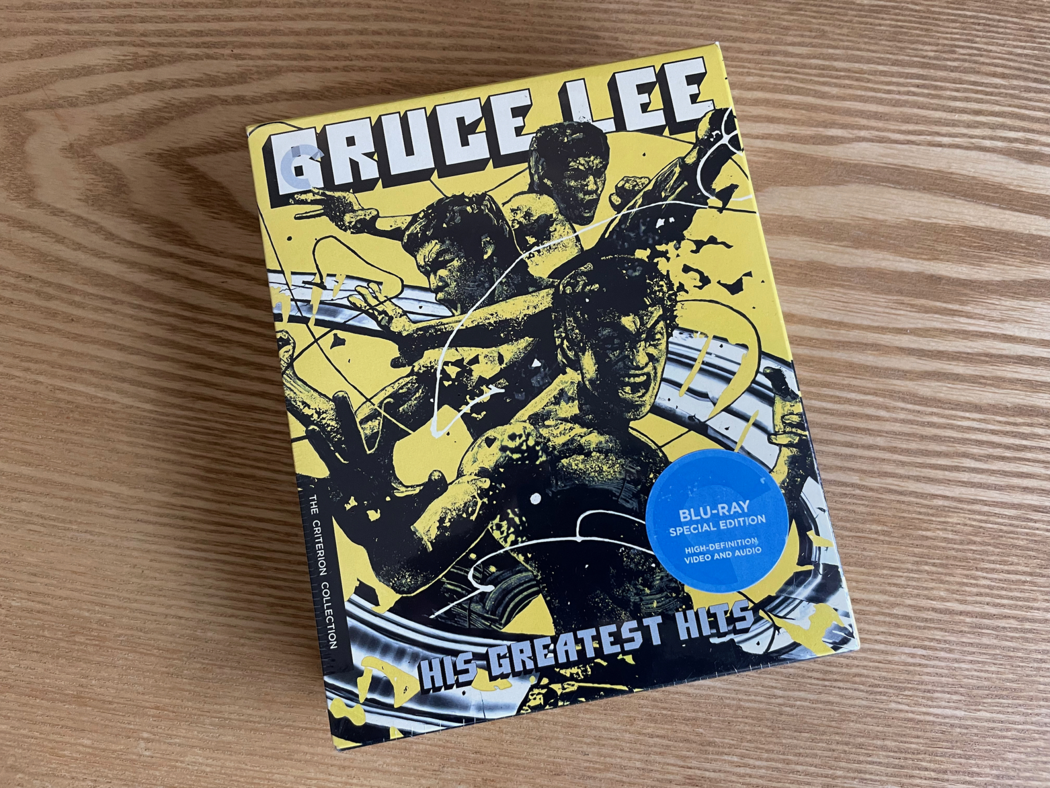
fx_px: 789
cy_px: 394
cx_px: 525
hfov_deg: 67.3
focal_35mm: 26
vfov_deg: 53.1
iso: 160
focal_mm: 4.2
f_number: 1.6
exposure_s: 1/60
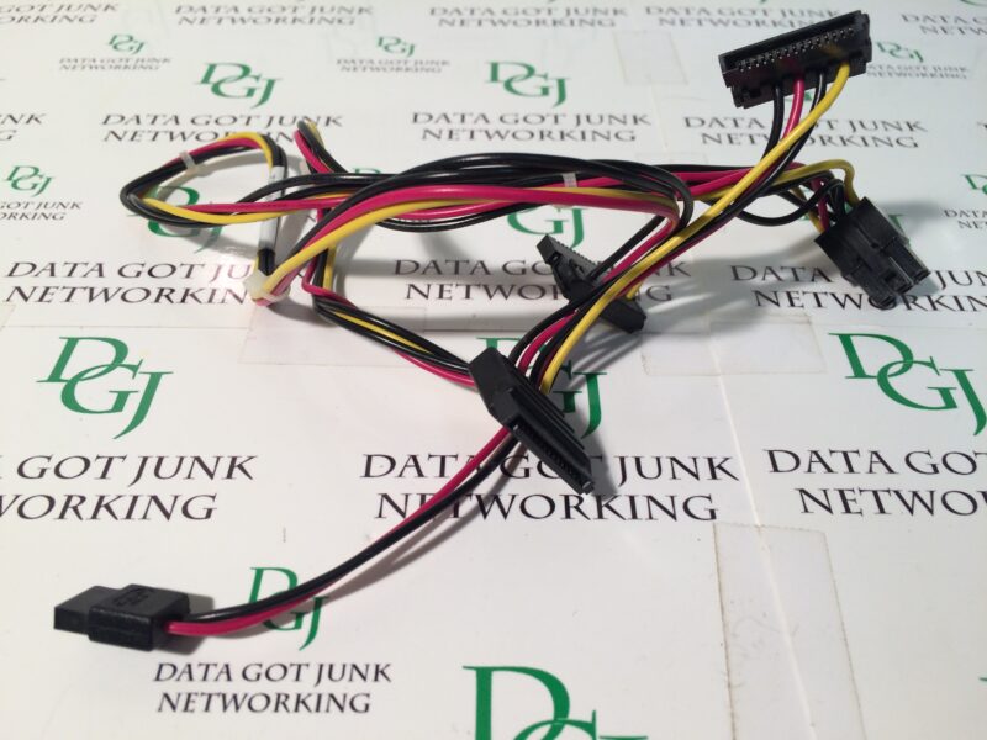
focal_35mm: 29
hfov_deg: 61.7
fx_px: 827
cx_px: 494
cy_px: 370
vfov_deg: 48.2
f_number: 2.2
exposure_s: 1/120
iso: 40
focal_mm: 4.15
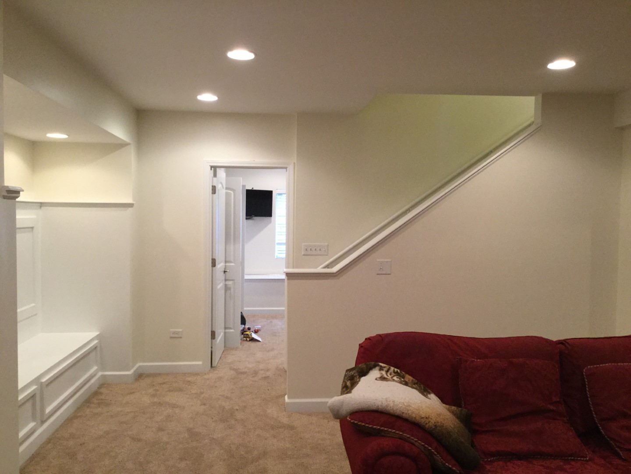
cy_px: 237
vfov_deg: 45.4
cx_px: 316
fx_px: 565
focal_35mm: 31
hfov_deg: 58.4
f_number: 2.4
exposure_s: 1/30
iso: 160
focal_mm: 3.3
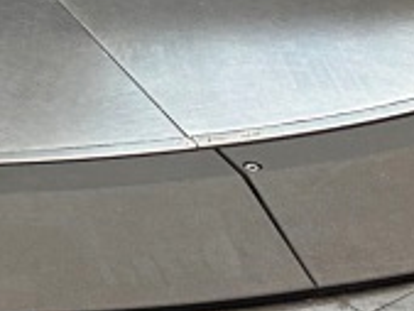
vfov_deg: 9.8
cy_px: -206
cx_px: -198
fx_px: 1735
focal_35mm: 145
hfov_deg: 12.9
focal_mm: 6.86
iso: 400
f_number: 1.78
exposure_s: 1/60
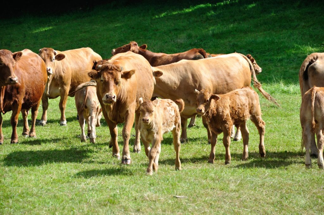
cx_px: 162
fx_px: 1281
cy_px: 108
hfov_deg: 14.4
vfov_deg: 9.6
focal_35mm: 142
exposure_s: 1/400
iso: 200
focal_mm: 95
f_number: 5.6
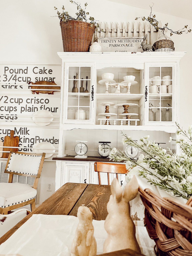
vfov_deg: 67.3
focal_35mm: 26
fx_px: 192
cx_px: 96
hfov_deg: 53.1
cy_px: 128
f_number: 1.6
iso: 400
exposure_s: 1/60
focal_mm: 5.1
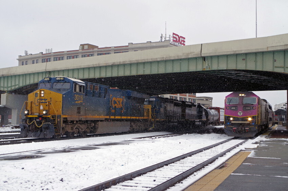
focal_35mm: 49
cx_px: 144
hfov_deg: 40.4
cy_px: 96
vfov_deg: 27.4
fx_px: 391
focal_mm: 32.5
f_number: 5.6
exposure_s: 1/1000
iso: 400
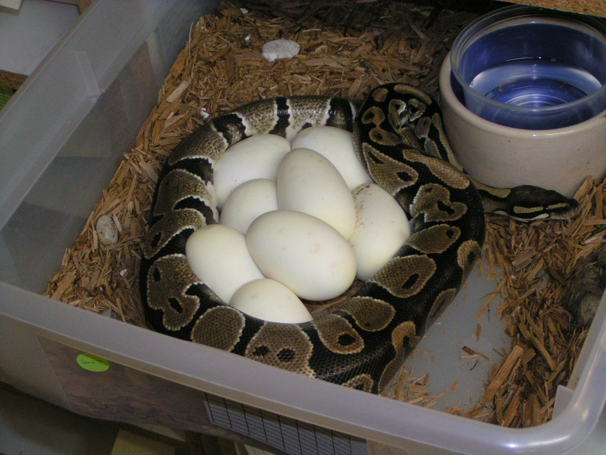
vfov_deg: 21.6
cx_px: 303
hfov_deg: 28.6
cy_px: 228
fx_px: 1190
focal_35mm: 68
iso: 200
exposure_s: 1/80
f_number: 3.2
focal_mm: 10.5
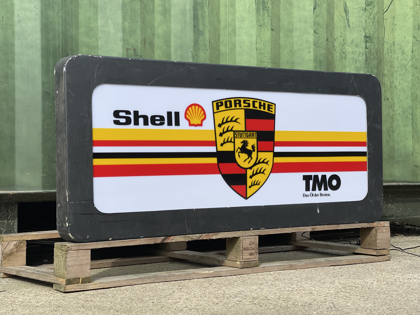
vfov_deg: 22.9
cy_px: 158
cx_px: 210
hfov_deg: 30.3
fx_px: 777
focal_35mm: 64
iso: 32
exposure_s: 1/867
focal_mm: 7.5
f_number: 2.2
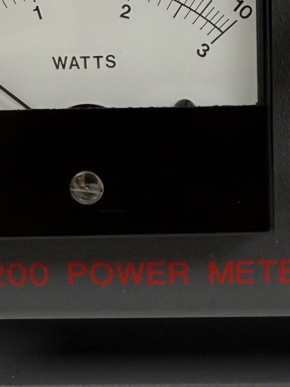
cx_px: 225
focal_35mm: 77
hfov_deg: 19.0
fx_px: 861
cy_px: 277
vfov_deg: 25.1
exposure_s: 1/120
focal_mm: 2.22
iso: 80
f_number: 2.2
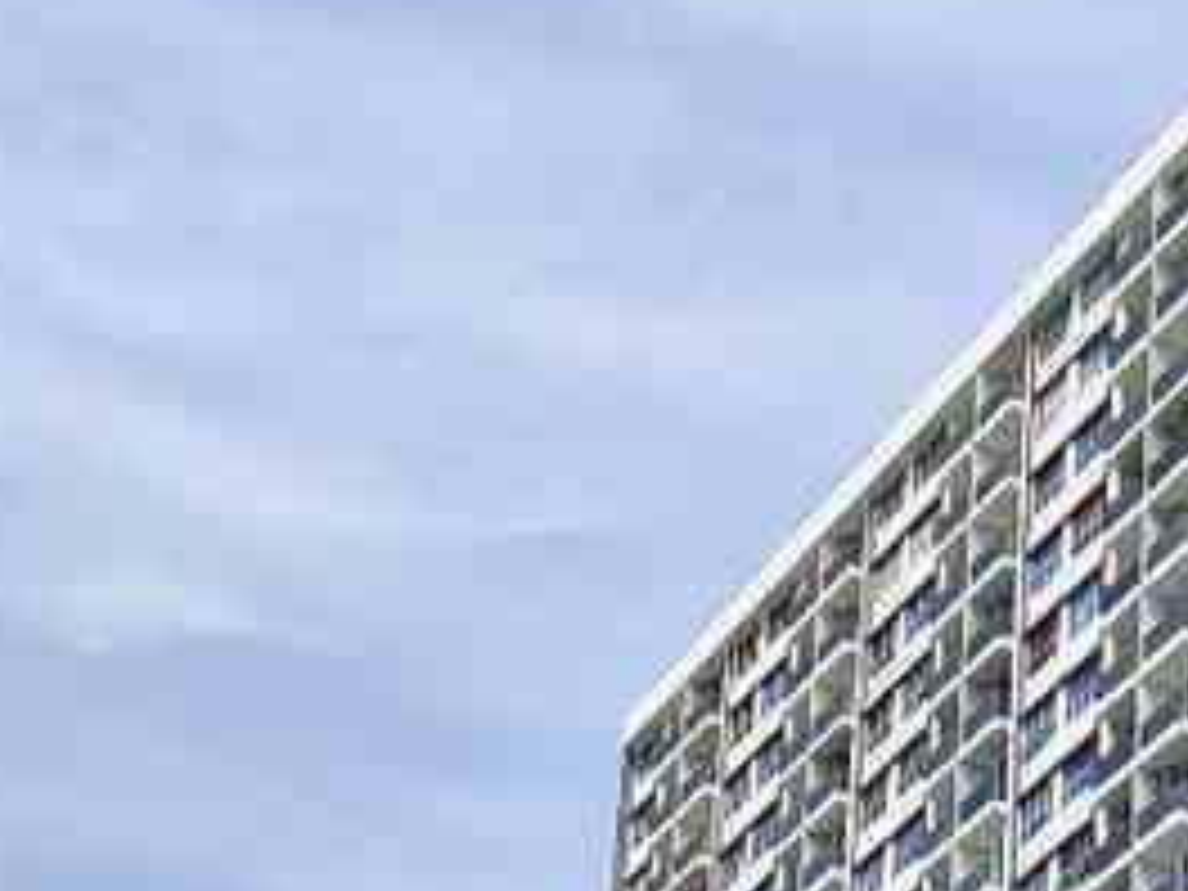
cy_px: 1161
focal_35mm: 93
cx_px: 2200
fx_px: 3192
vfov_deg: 15.2
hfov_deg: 17.0
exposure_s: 1/732
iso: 50
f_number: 1.89
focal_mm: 5.89
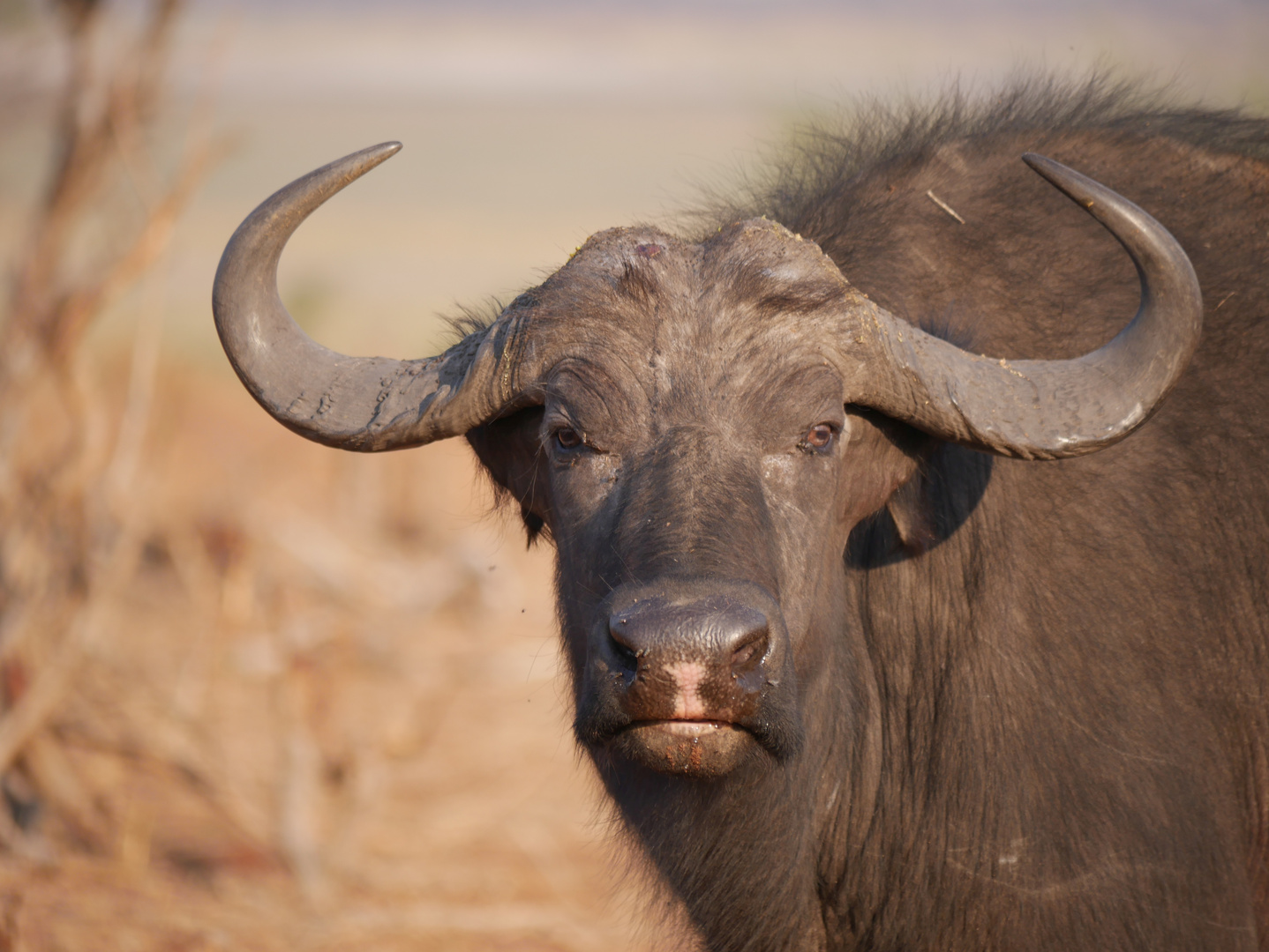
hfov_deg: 3.3
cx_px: 634
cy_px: 476
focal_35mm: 600
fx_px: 22007
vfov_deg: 2.5
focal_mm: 300
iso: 200
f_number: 5.6
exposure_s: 1/250
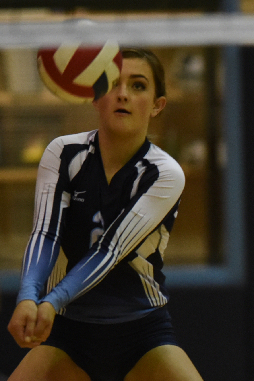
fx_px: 3715
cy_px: 213
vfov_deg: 5.9
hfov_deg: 3.9
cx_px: 107
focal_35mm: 351
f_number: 2.8
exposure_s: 1/1000
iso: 4500
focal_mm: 300
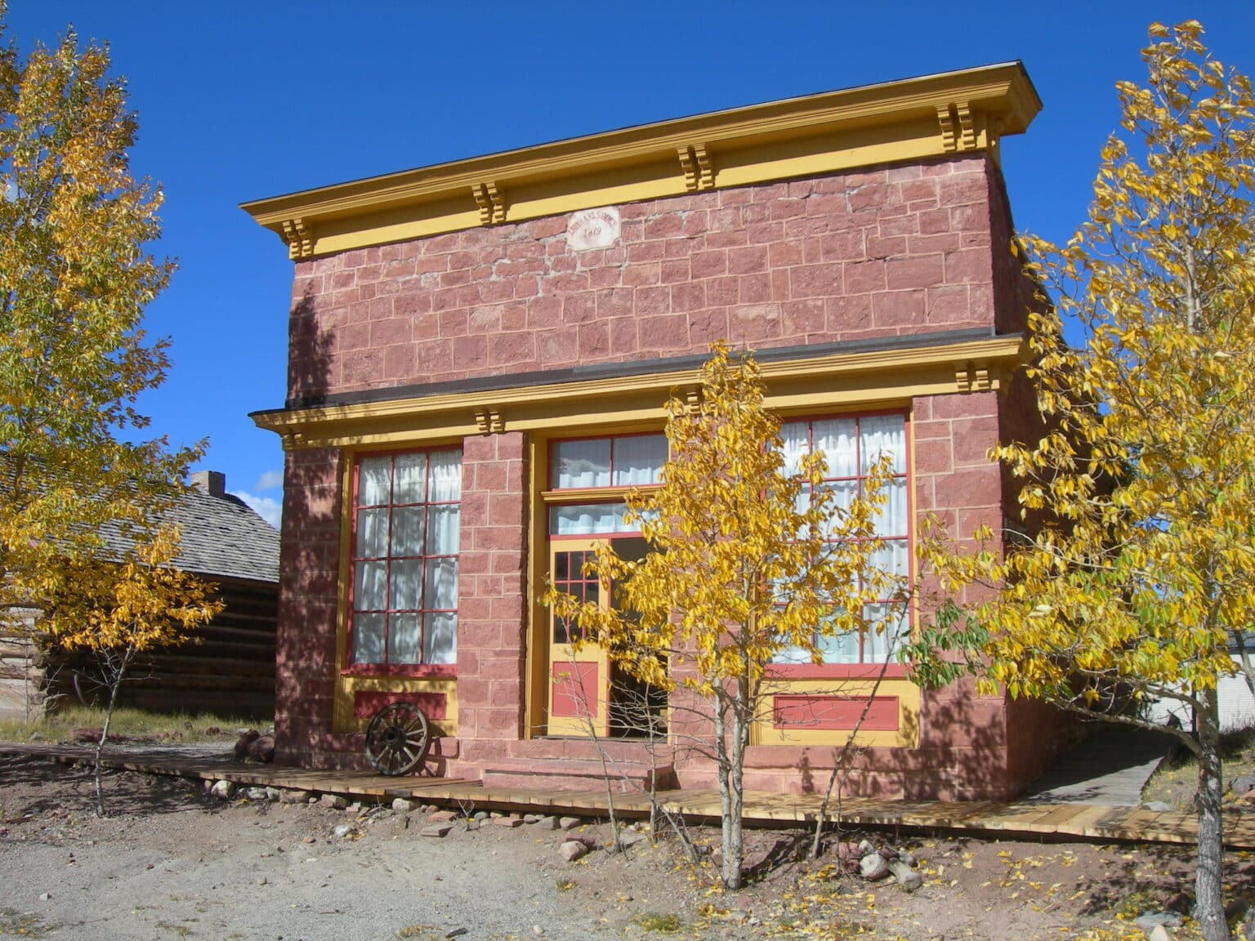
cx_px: 628
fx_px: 1378
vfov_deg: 37.7
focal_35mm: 38
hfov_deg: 49.0
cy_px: 470
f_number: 4.8
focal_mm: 7.8
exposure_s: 1/564
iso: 50
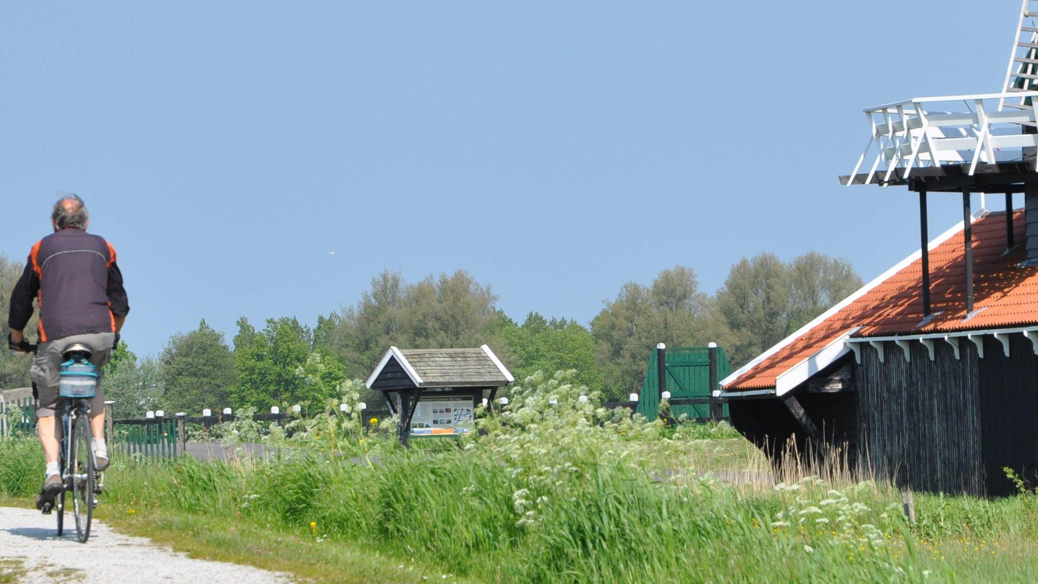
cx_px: 577
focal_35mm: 263
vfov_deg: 4.6
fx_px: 7239
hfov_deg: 8.2
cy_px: 262
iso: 200
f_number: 10
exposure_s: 1/400
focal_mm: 85
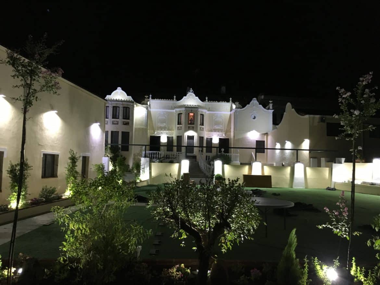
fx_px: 318
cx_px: 190
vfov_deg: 48.2
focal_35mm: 29
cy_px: 142
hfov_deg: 61.6
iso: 200
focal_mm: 4.15
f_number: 2.2
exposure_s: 1/17
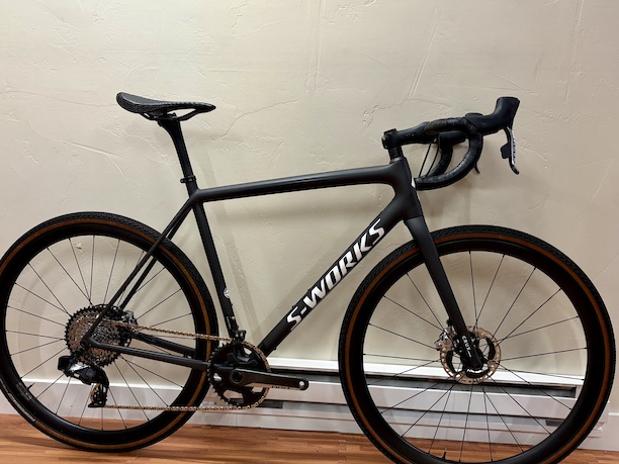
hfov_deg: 53.9
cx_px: 300
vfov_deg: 41.7
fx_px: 608
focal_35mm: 34
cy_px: 261
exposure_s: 1/60
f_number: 1.6
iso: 100
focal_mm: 5.96
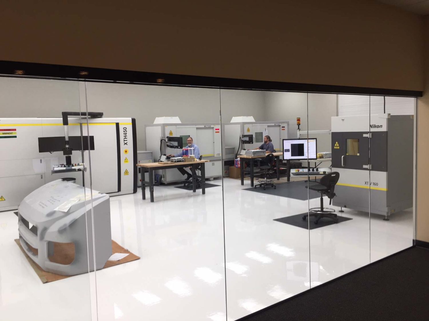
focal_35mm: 29
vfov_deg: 48.2
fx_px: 359
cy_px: 160
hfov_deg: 61.7
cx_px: 214
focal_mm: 4.15
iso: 32
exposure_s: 1/60
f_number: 2.2
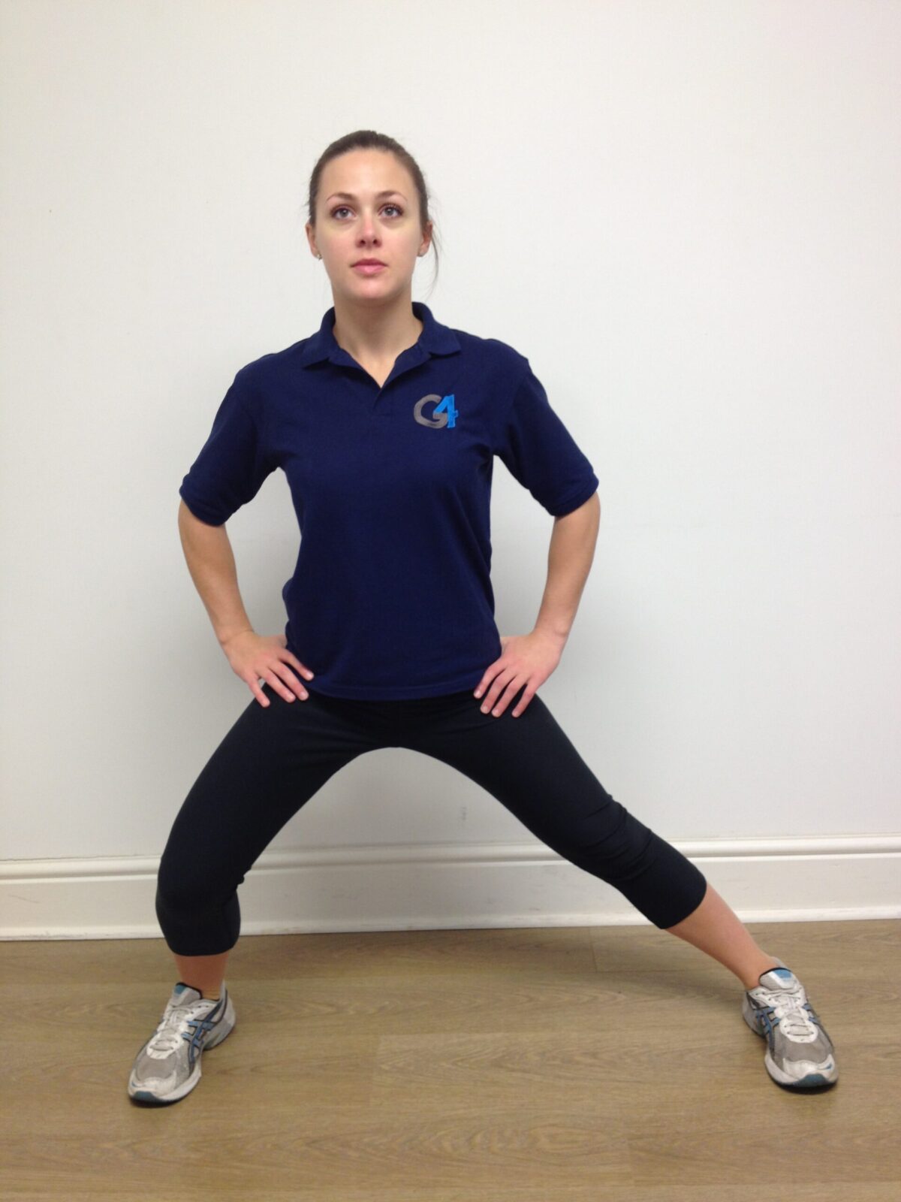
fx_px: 1215
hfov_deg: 40.7
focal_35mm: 35
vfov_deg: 52.6
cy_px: 601
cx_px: 450
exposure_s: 1/20
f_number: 2.4
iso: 50
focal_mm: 4.28
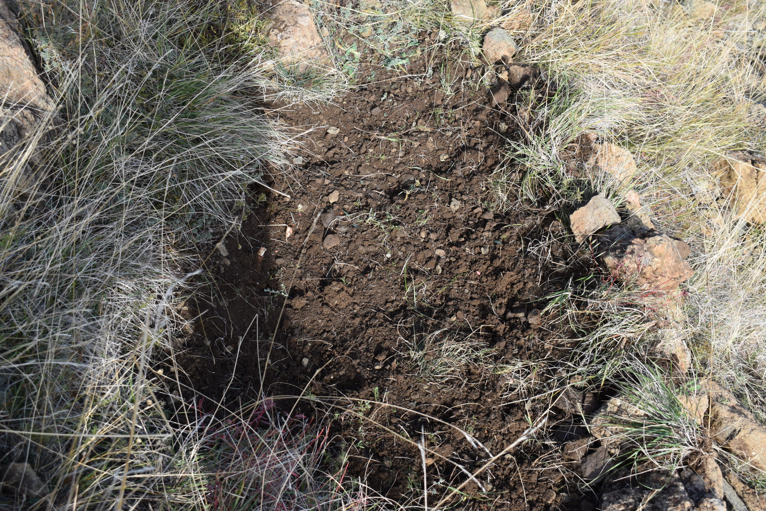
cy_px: 256
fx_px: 926
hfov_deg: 45.0
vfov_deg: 30.9
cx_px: 383
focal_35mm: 44
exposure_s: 1/250
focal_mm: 29
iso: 200
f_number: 8
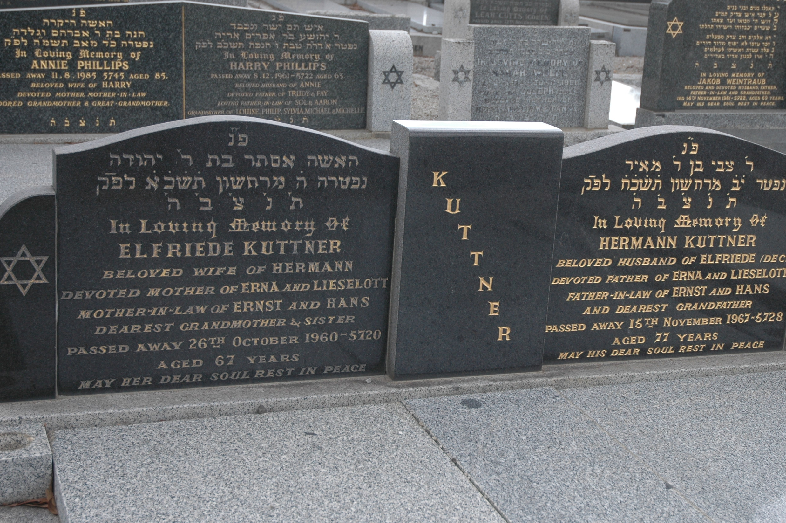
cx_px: 462
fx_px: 1352
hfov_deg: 32.3
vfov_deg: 21.9
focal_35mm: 62
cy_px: 255
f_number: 4.2
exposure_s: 1/500
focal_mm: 34
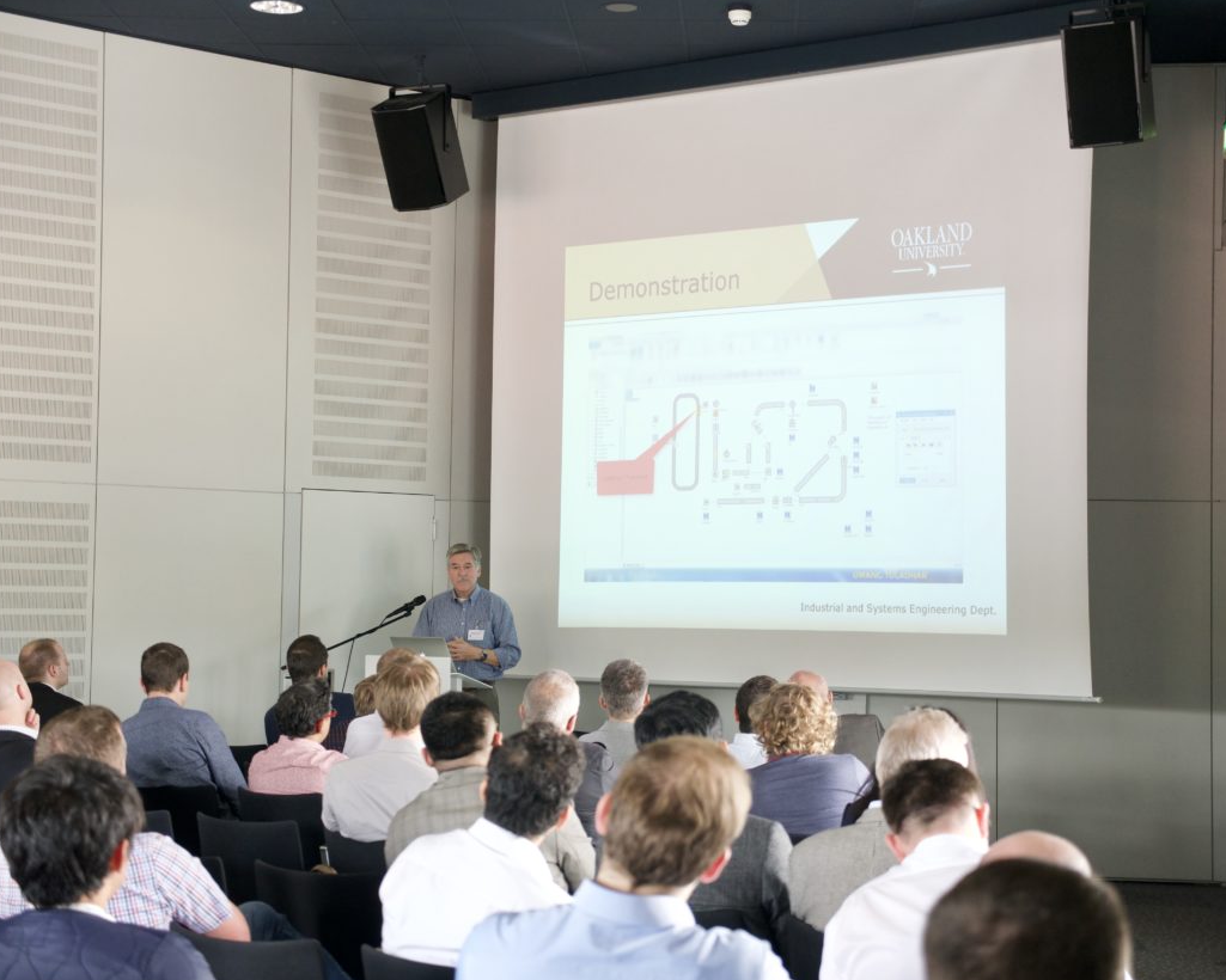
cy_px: 494
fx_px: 2685
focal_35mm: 74
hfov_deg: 25.7
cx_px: 649
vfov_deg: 20.7
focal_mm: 35
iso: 500
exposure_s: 1/80
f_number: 2.8
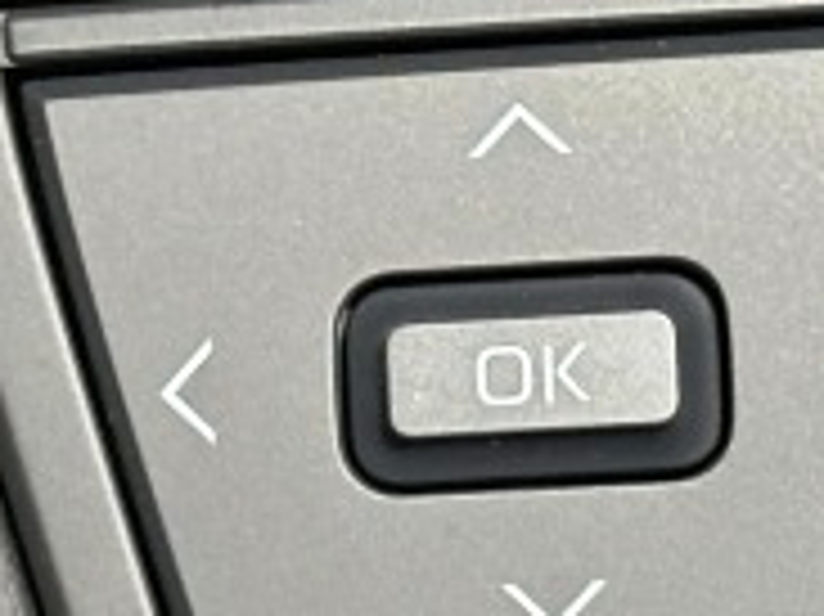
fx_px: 6399
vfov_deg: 5.5
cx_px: 378
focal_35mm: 269
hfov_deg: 7.4
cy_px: 220
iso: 400
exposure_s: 1/40
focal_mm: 6.86
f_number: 1.78
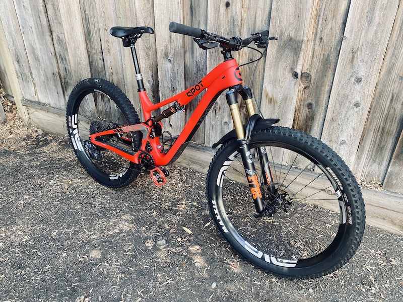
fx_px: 303
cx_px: 202
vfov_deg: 53.1
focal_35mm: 26
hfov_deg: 67.3
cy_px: 151
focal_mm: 4.25
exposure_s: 1/121
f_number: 1.8
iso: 80
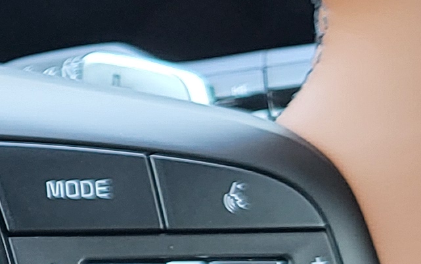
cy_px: 236
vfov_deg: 7.6
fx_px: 1974
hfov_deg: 10.7
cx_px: -525
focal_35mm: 172
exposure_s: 1/120
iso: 80
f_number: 1.8
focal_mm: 5.4
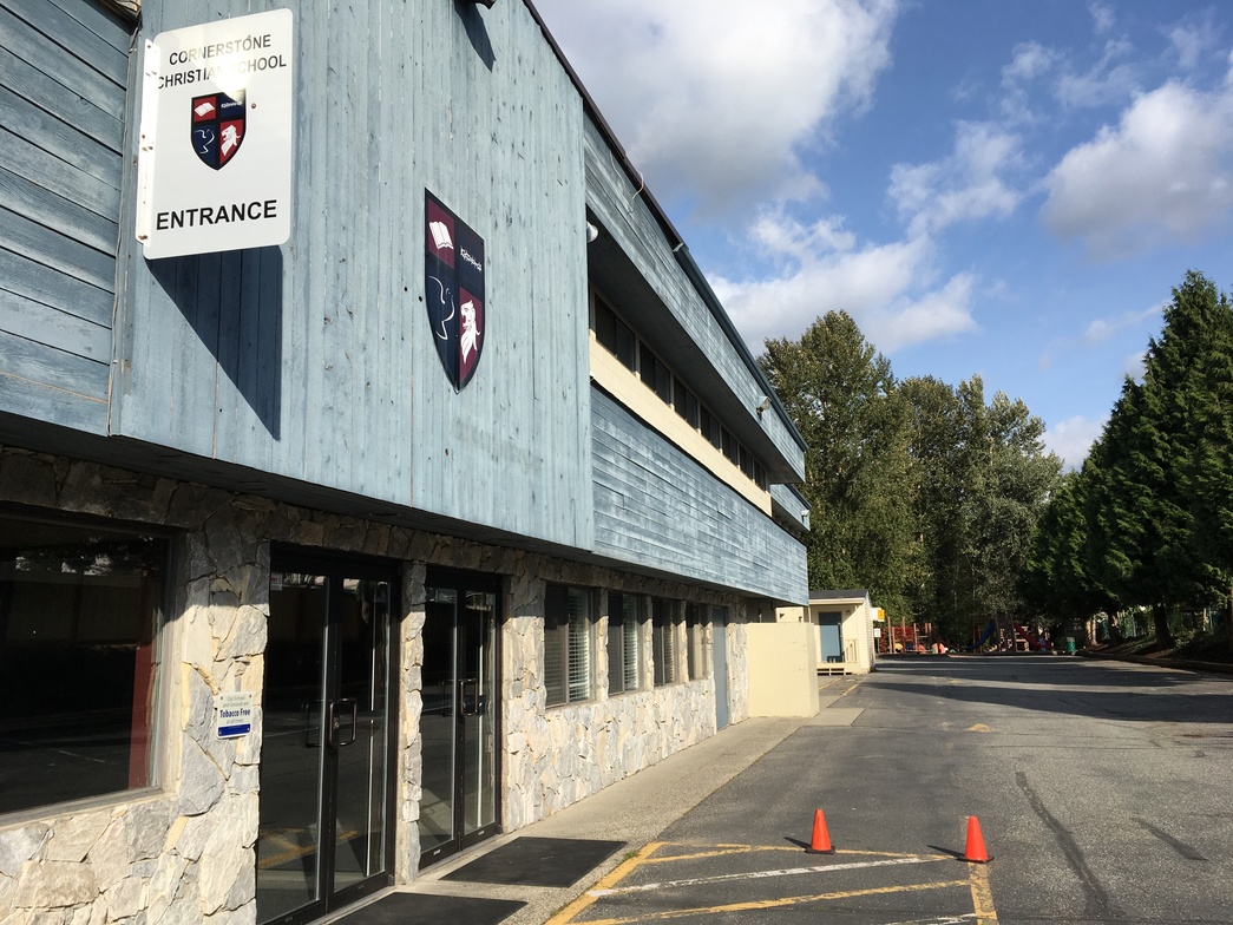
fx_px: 1033
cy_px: 462
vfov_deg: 48.2
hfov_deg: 61.7
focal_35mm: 29
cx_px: 616
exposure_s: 1/1789
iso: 25
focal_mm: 4.15
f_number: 2.2
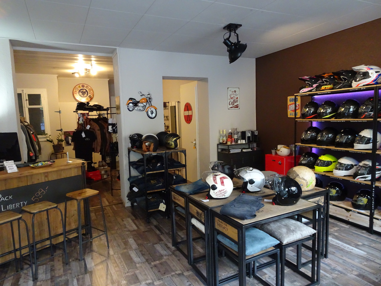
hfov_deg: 71.6
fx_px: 264
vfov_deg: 56.8
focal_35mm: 24
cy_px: 143
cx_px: 190
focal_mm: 4.1
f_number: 3.5
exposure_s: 1/30
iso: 800
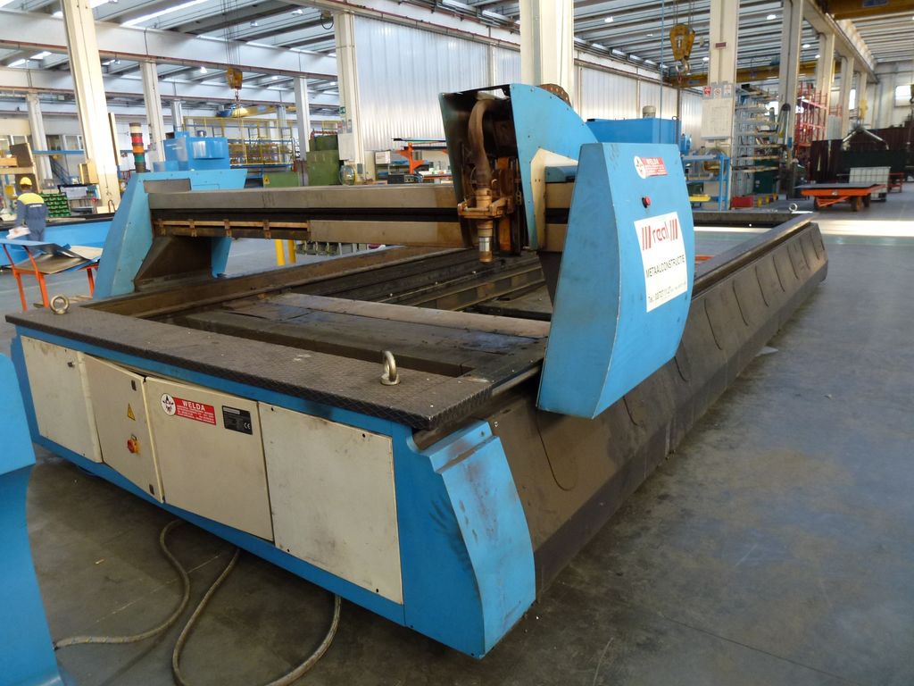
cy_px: 343
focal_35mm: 24
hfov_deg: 71.6
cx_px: 457
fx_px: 634
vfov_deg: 56.8
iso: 200
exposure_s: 1/13
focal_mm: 4.3
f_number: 3.3
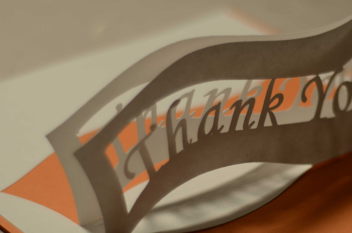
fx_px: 1551
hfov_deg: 12.9
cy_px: 185
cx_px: 249
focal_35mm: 159
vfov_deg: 8.6
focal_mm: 50
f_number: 1.8
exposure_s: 1/250
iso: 200
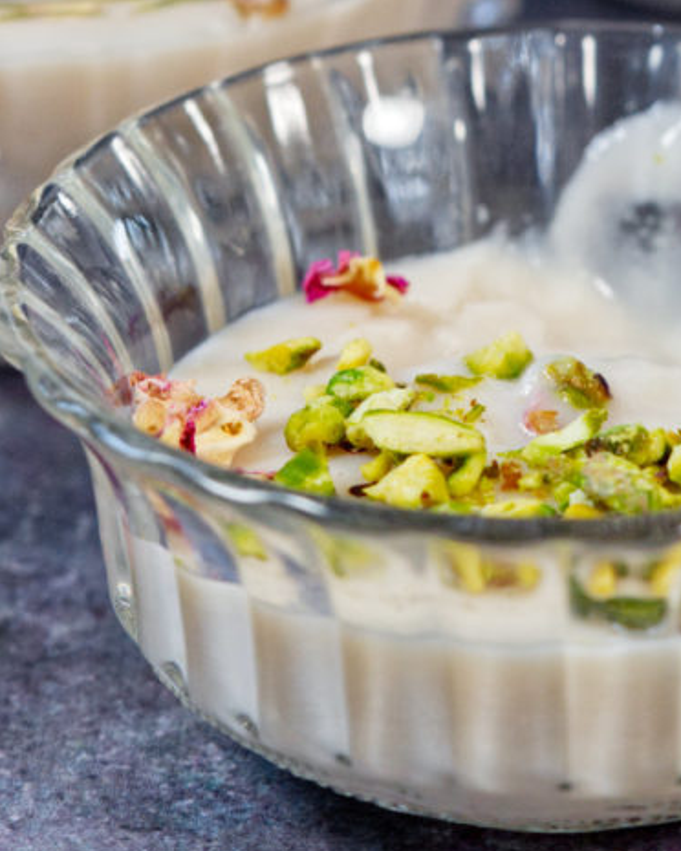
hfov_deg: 5.3
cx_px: 584
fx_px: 7407
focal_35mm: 294
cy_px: -84
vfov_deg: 6.5
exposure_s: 1/100
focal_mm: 90
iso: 400
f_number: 4
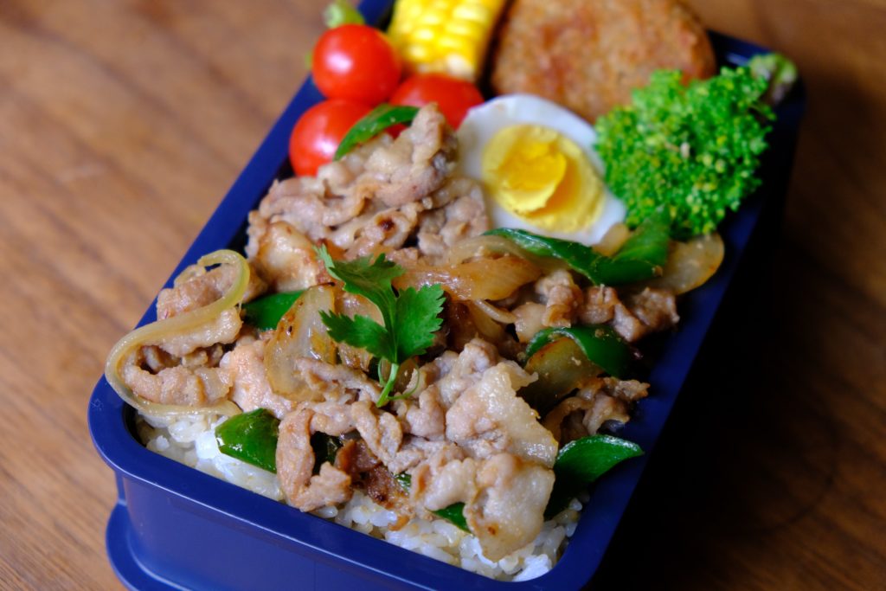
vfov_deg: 16.5
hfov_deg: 24.5
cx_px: 443
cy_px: 296
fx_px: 2043
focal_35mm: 83
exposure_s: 1/60
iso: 1600
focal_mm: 55
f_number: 4
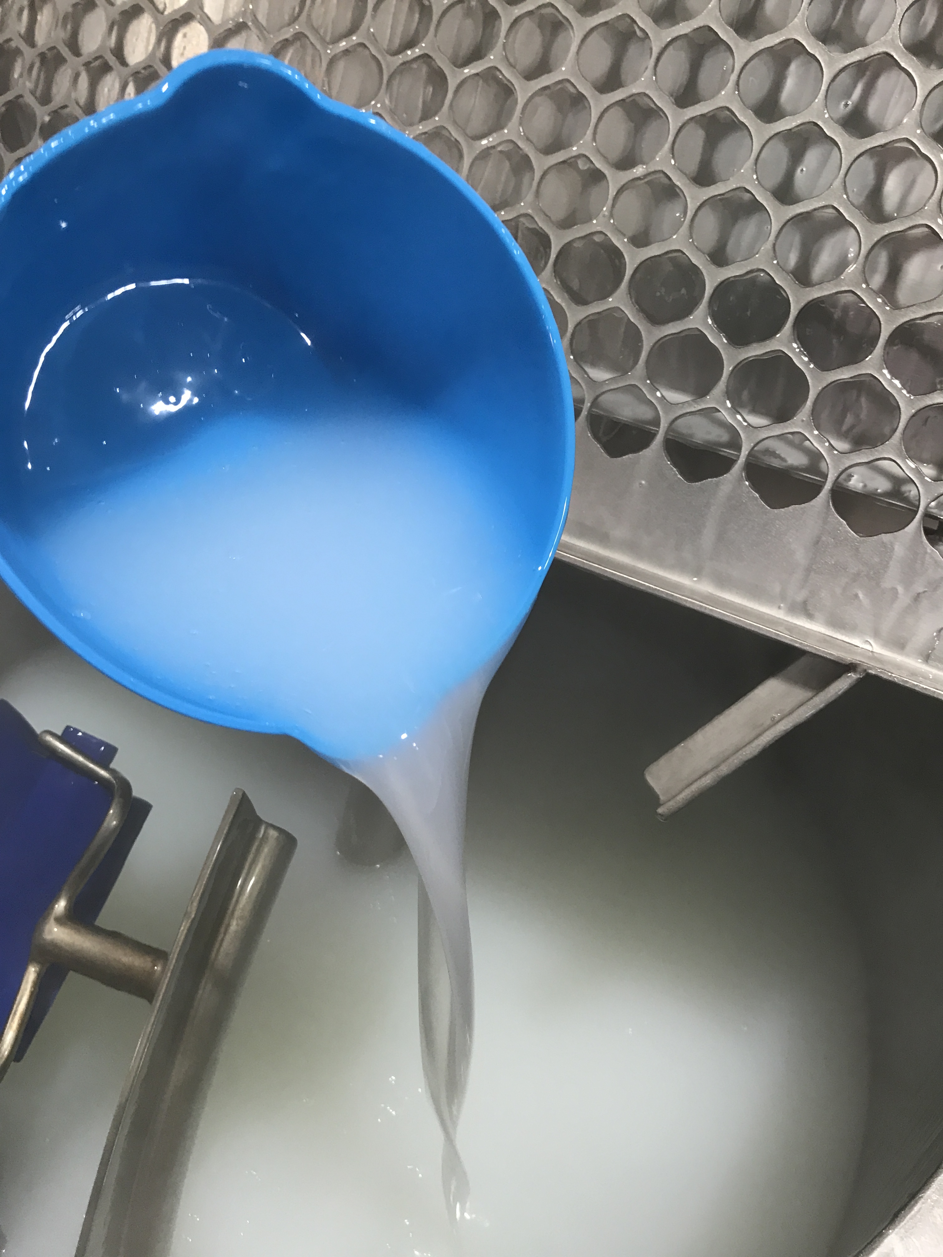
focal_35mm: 28
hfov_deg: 49.7
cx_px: 472
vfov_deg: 63.4
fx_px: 1017
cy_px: 628
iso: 40
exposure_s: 1/20
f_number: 1.8
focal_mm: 3.99
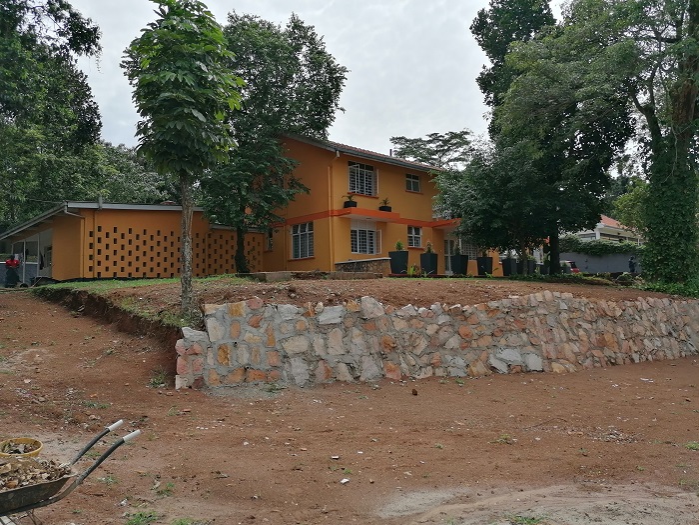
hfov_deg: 65.3
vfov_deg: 51.4
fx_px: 545
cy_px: 262
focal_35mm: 27
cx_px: 350
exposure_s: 1/1718
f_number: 1.8
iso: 50
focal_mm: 4.75
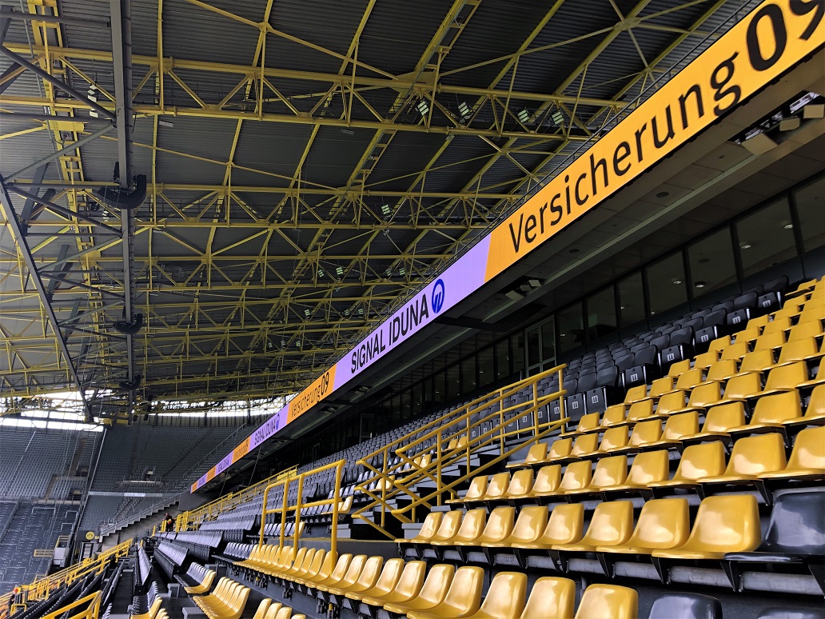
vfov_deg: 49.7
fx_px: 667
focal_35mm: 28
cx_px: 412
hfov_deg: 63.4
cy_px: 310
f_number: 1.8
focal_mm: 3.99
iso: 64
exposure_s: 1/120
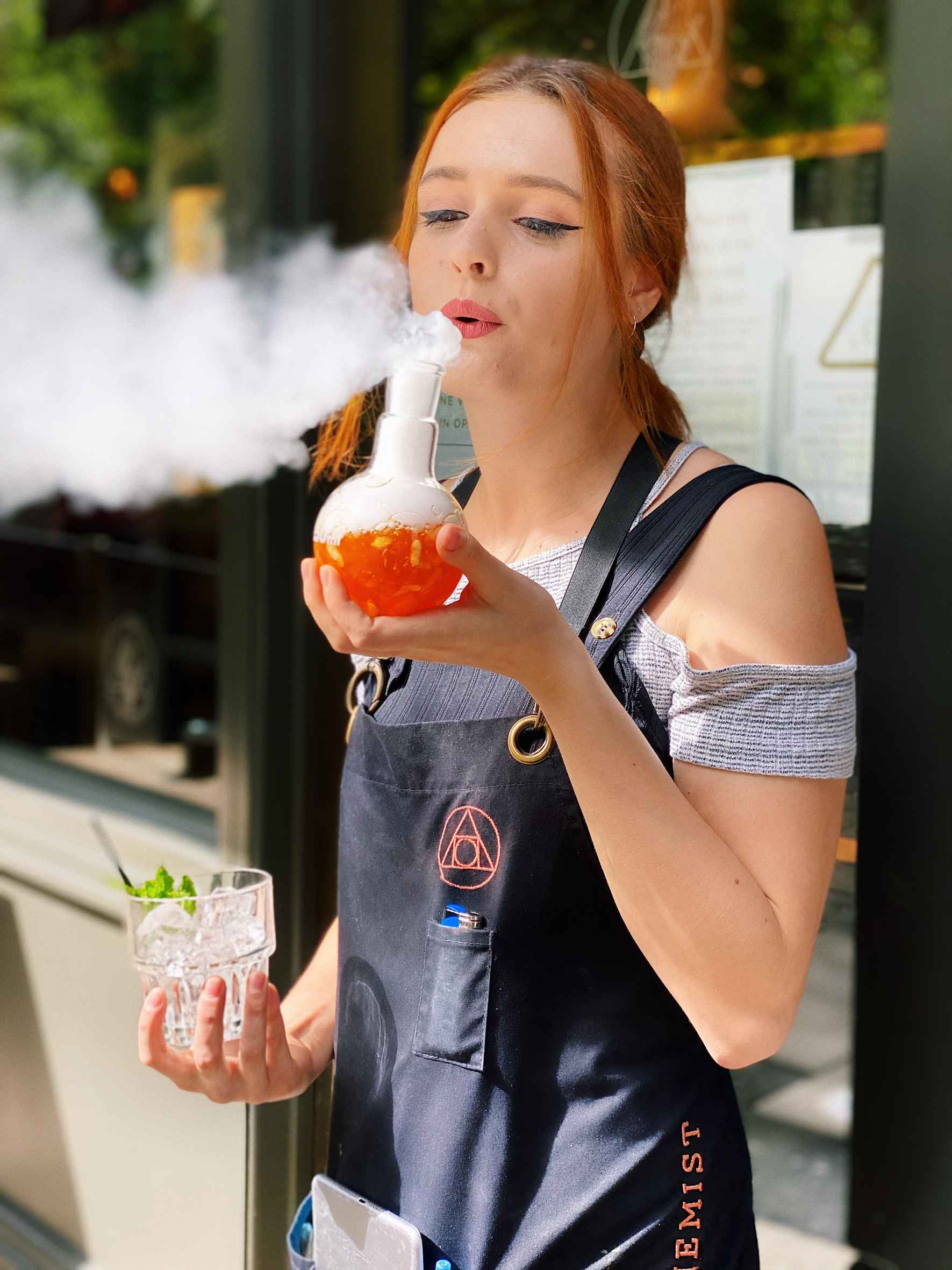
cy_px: 635
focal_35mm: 52
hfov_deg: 28.0
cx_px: 476
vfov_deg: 36.8
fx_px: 1907
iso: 20
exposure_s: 1/300
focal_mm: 6
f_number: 2
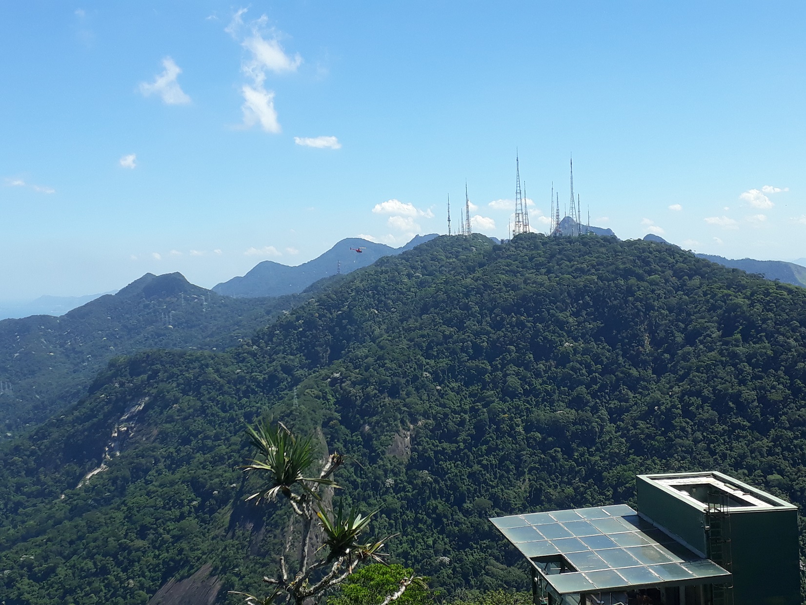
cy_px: 302
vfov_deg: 51.4
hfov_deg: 65.3
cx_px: 403
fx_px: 629
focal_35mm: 27
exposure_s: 1/1138
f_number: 1.9
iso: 40
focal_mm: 3.6
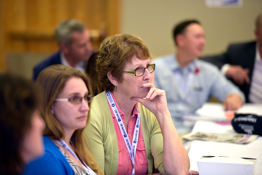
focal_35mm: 180
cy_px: 88
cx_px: 131
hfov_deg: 11.4
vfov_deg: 7.6
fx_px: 1310
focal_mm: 180
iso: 2500
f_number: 2.8
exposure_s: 1/250
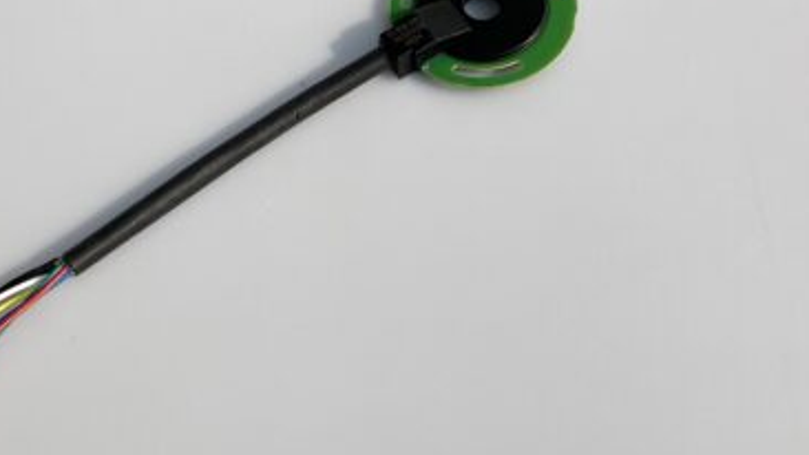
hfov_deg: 40.9
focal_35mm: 50
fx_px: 1073
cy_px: 179
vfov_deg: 23.9
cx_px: 283
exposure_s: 1/4425
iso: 32
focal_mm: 3.99
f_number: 1.8
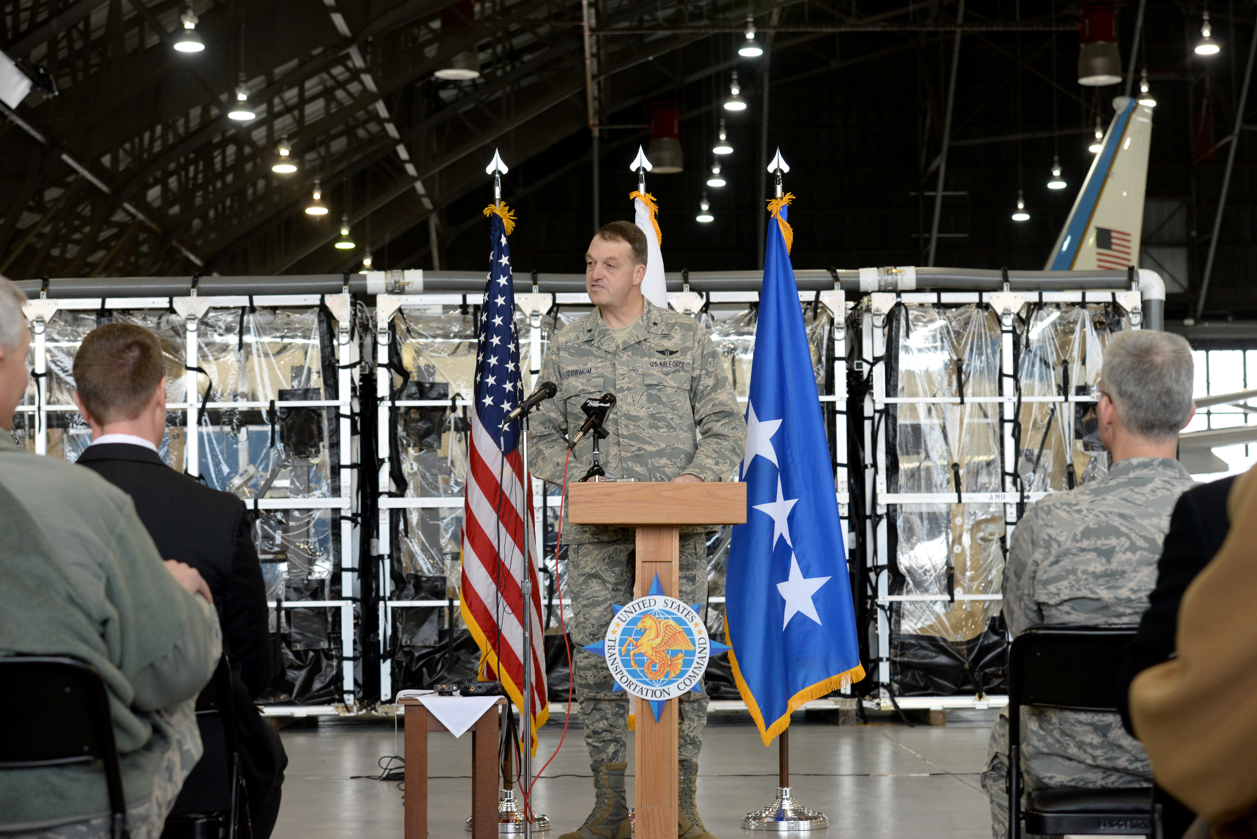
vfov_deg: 19.5
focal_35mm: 70
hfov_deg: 28.8
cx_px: 628
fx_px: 2445
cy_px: 420
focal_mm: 70
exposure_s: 1/100
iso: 1250
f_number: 5.6
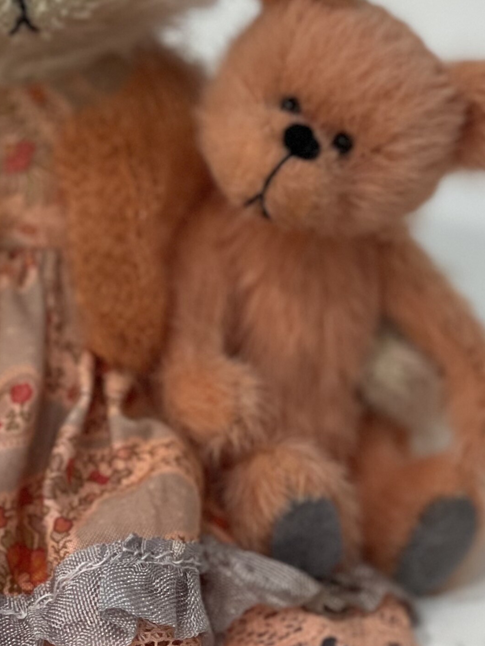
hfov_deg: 8.0
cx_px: 9
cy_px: 250
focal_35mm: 184
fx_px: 3436
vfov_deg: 10.7
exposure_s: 1/100
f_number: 2.2
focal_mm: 7.5
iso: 100
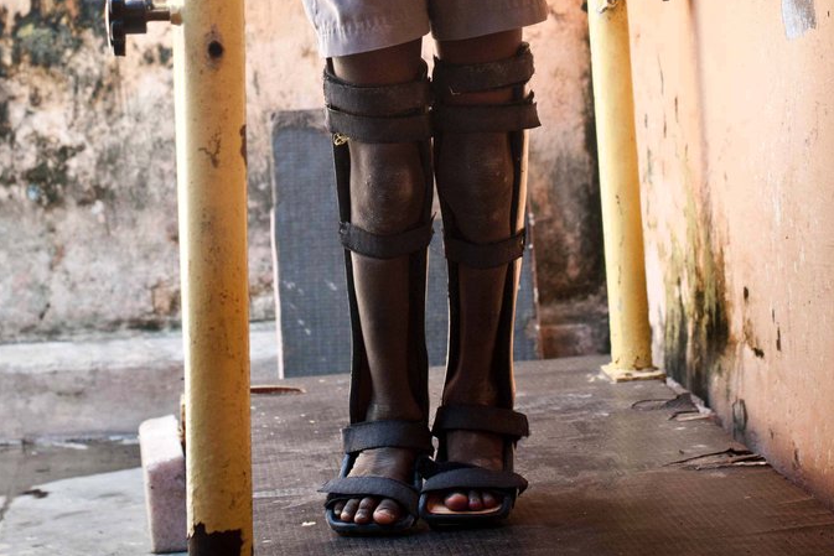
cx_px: 414
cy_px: -76
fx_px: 2641
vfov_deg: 11.8
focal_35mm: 114
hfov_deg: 17.9
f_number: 5
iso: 400
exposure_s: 1/250
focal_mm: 50
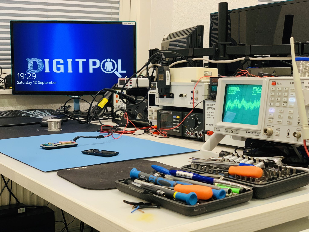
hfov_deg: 36.8
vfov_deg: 28.0
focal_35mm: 52
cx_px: 154
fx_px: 464
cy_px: 116
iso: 125
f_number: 2.4
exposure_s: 1/50
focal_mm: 6
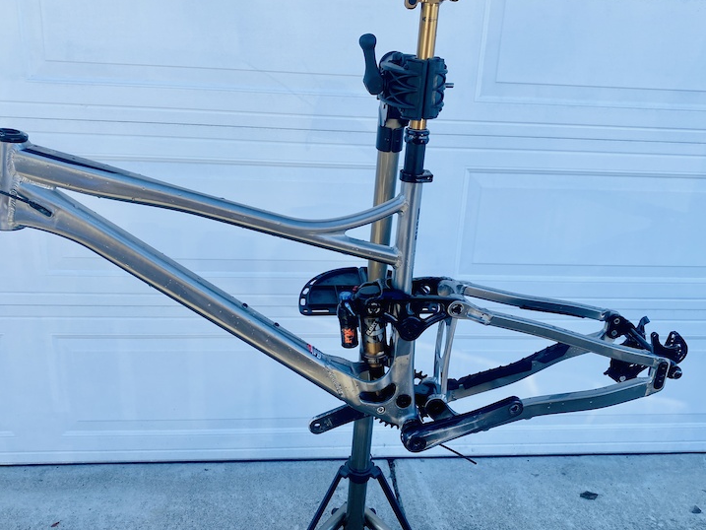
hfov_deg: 61.6
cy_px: 250
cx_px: 345
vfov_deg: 48.2
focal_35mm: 29
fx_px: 592
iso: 32
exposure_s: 1/810
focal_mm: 4.25
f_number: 1.8
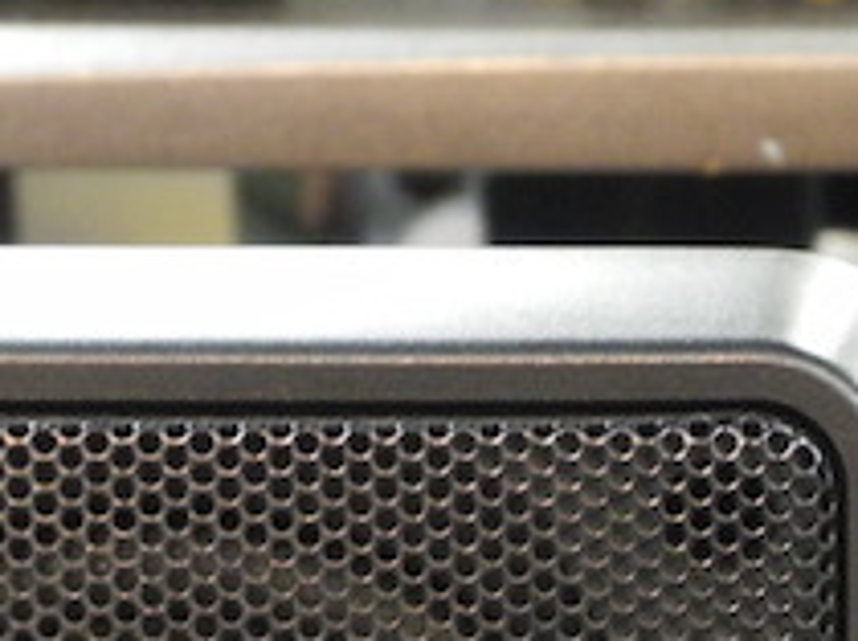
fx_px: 6239
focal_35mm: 252
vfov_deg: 5.7
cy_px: 1409
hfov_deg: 7.8
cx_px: 981
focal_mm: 11.8
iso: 400
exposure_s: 1/10
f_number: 3.5
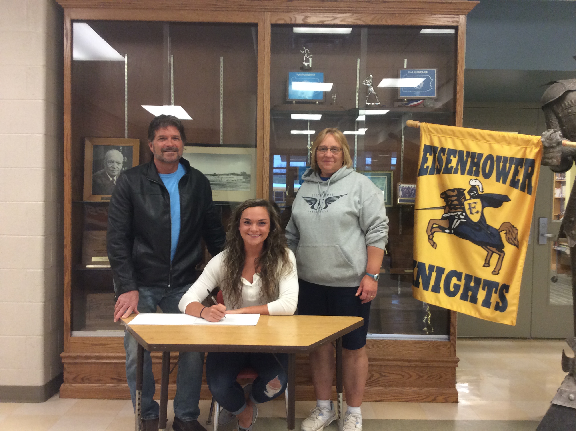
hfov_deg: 56.9
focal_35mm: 32
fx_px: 532
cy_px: 216
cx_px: 288
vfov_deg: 44.1
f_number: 2.4
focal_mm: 3.3
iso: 80
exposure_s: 1/24
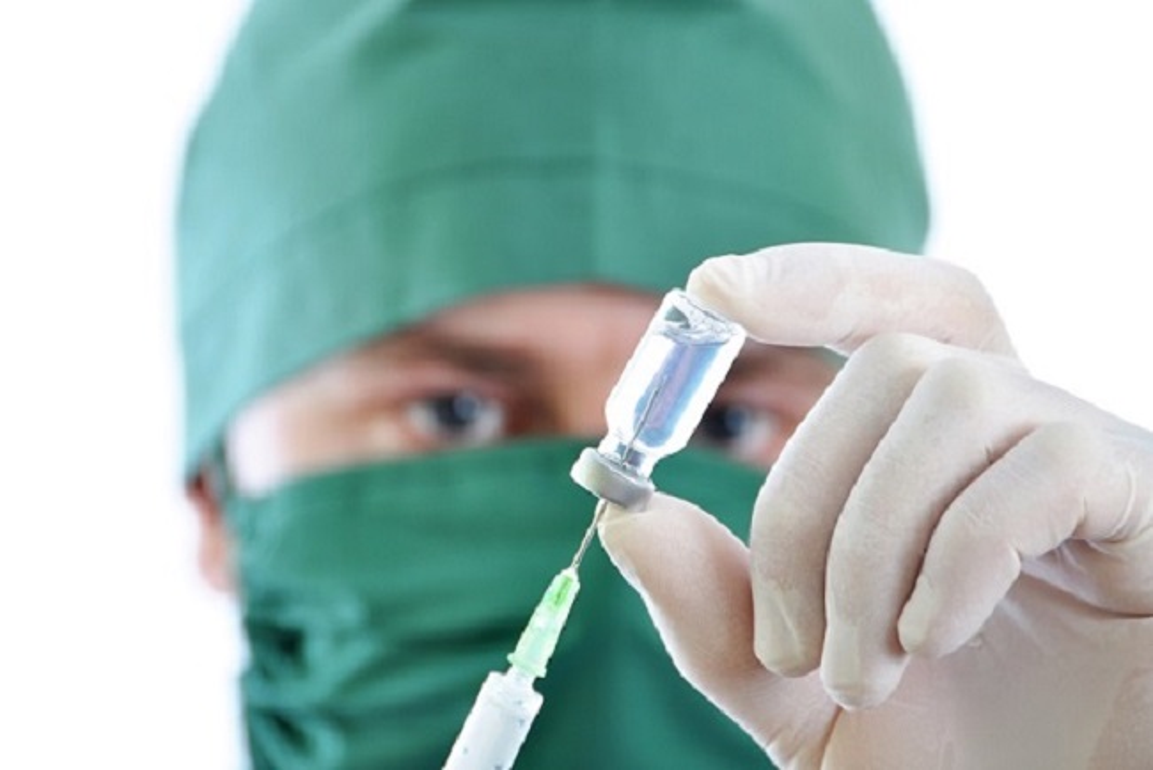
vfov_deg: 4.6
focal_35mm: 300
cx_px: 576
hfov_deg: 6.9
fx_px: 9612
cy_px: 385
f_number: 5.6
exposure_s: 1/160
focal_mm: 200
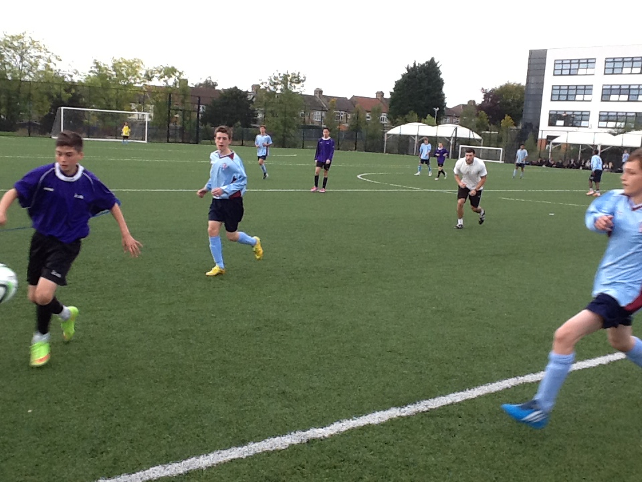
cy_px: 241
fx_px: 593
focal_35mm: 32
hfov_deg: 56.8
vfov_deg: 44.2
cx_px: 321
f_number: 2.4
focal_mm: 2.03
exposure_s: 1/170
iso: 64
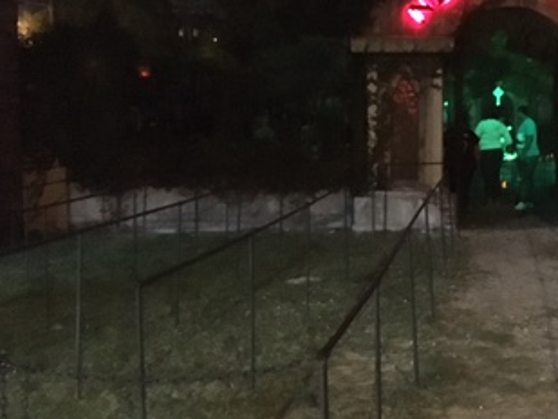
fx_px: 968
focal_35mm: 60
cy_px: 155
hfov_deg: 30.5
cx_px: 520
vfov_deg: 24.4
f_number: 2.2
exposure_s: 1/15
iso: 2000
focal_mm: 4.15
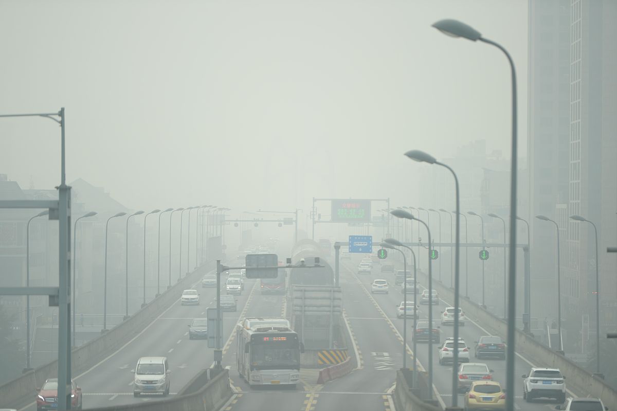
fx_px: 3426
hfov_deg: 10.3
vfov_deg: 6.9
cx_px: 308
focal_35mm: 200
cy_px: 206
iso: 125
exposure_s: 1/640
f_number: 2.8
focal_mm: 200
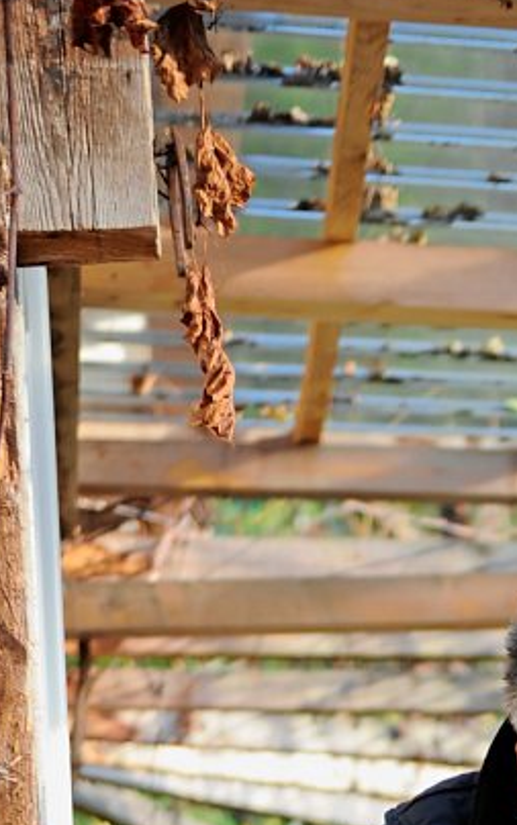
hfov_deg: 9.6
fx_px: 3062
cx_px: 495
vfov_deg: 14.4
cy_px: 1195
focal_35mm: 136
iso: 400
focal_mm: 45
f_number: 2.8
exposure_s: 1/640
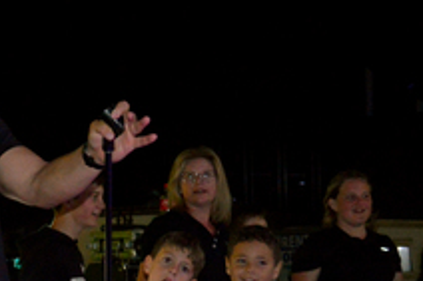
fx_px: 1754
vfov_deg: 9.1
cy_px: 277
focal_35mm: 149
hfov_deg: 13.4
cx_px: -94
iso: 1800
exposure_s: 1/60
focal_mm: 35
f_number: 5
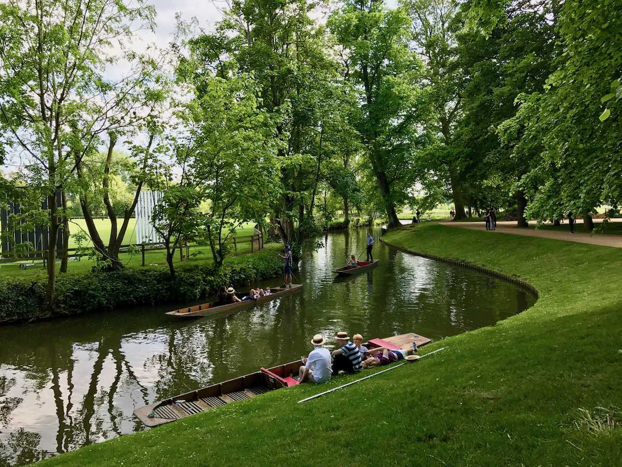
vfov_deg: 49.7
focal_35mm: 28
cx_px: 311
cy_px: 234
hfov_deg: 63.4
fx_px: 503
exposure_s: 1/413
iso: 20
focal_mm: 3.99
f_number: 1.8
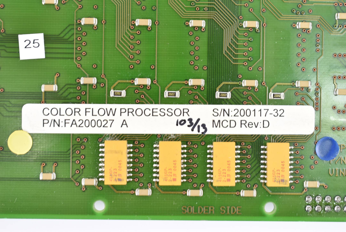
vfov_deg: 19.8
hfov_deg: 29.2
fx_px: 664
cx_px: 173
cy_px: 116
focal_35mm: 69
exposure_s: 1/10
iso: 100
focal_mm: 46
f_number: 5.3
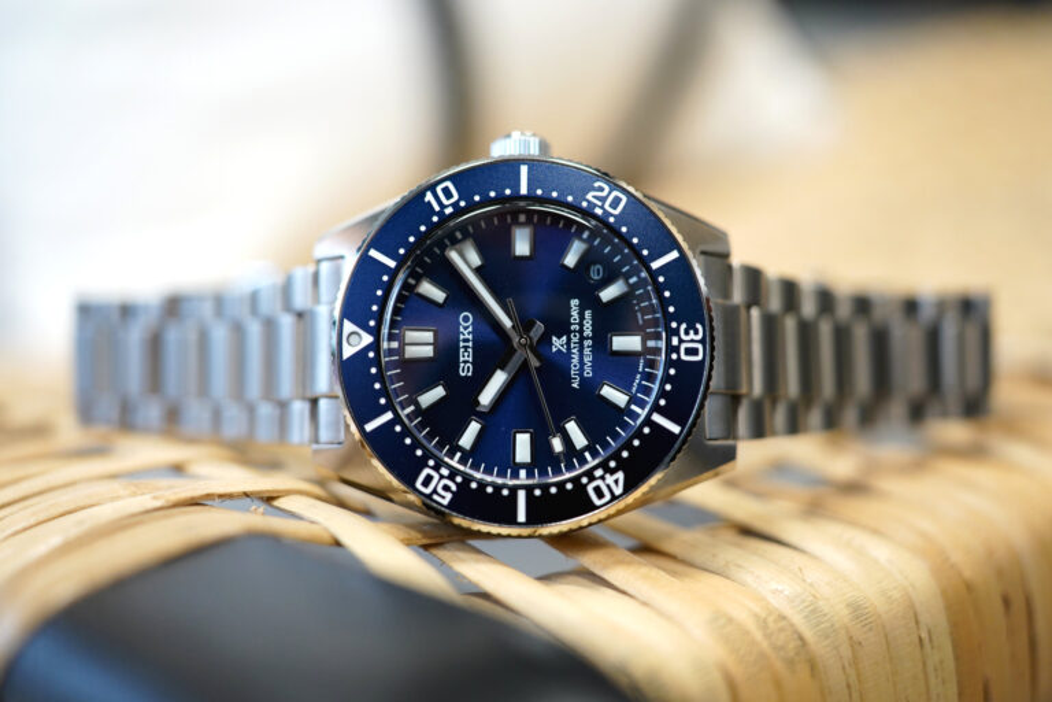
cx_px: 526
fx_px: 1023
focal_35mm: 35
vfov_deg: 37.9
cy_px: 351
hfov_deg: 54.4
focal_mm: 35
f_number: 2.8
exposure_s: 1/250
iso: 1250
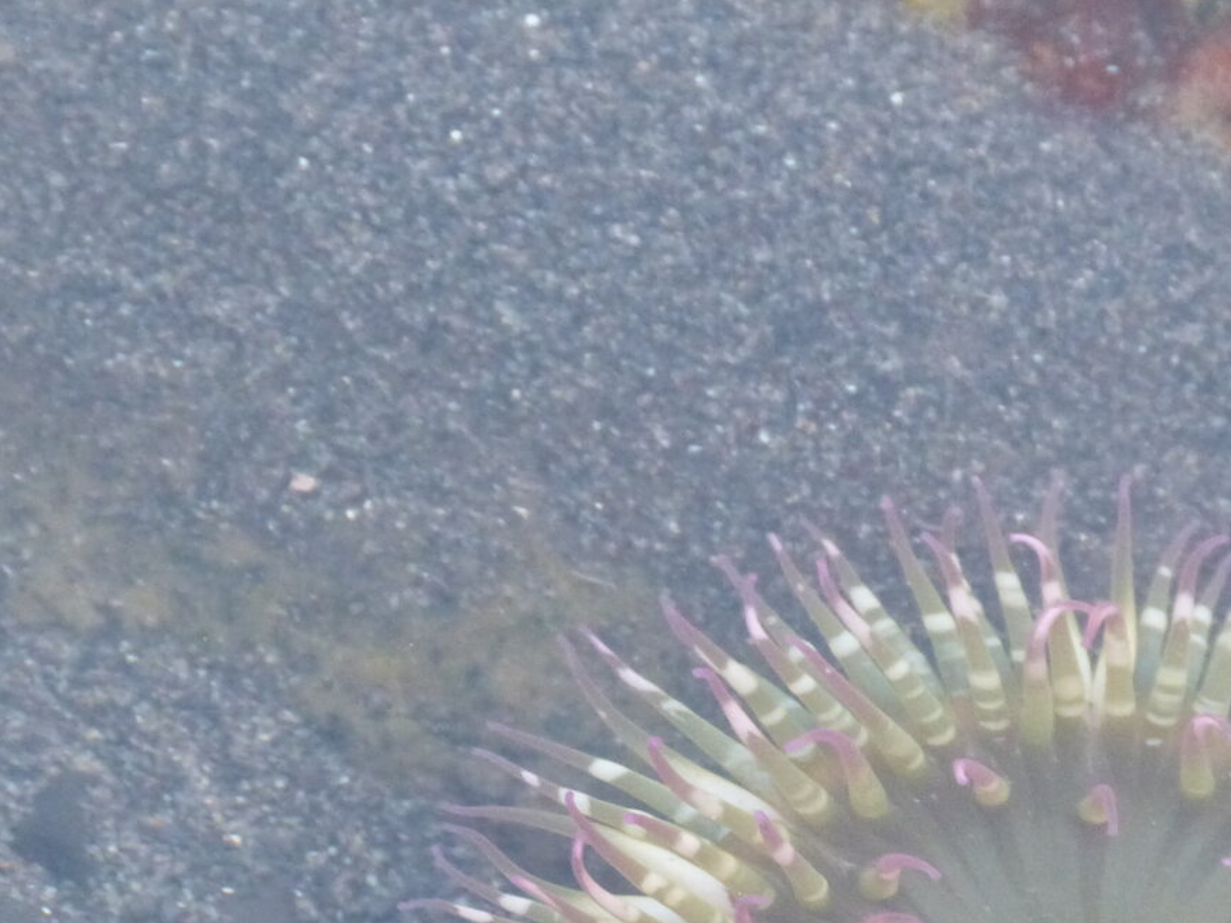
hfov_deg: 6.3
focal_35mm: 315
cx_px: 985
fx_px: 11200
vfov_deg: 4.7
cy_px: 1004
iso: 400
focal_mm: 24.2
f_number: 3.6
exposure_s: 1/50
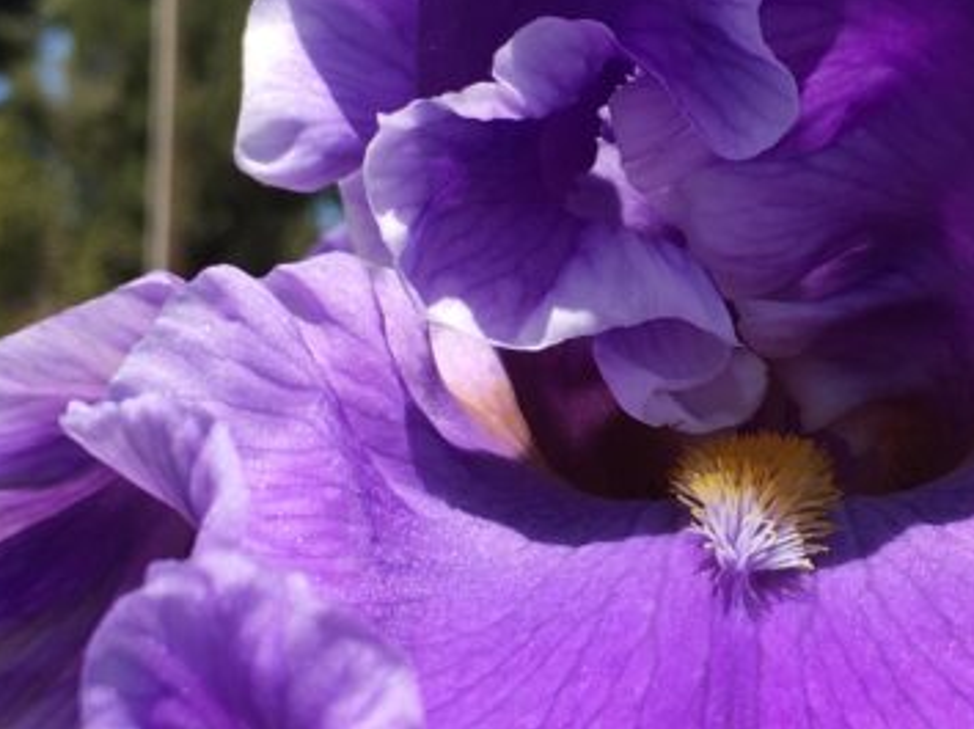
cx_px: 735
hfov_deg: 23.1
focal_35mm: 84
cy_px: 380
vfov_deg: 17.5
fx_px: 2362
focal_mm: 4.15
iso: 25
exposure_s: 1/1183
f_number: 2.2
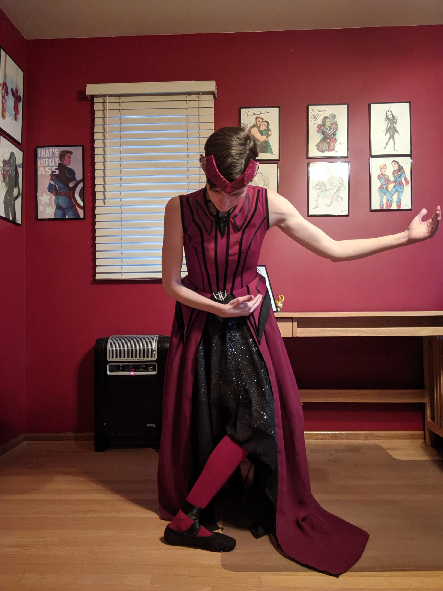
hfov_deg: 49.7
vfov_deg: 63.4
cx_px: 222
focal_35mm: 28
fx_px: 478
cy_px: 296
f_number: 1.8
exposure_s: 1/24
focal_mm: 2.97
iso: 620
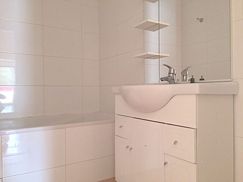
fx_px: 204
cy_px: 91
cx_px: 122
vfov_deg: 48.2
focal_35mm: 29
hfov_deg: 61.7
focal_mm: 4.15
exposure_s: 1/30
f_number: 2.2
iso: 160
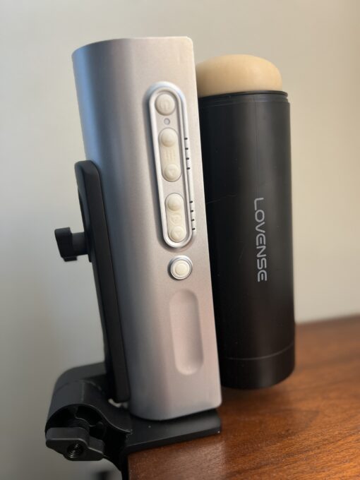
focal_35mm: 26
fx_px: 361
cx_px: 180
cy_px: 240
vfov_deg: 67.3
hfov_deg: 53.1
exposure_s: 1/60
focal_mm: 5.7
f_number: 1.5
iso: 250
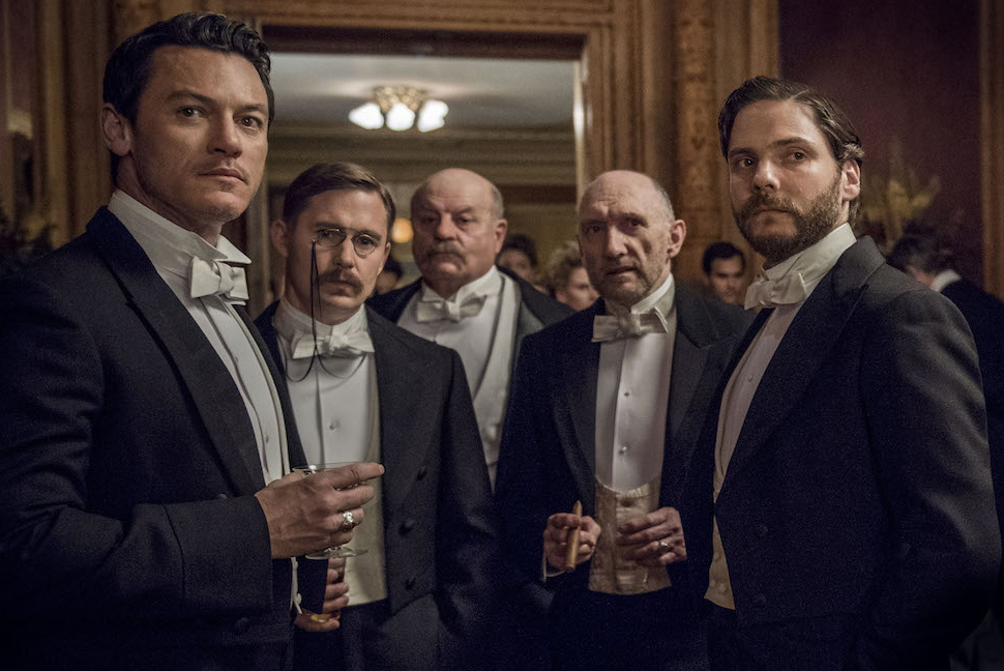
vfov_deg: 40.0
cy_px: 331
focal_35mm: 33
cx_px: 496
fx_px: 921
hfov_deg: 57.2
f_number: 2.8
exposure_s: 1/100
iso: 3200
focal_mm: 32
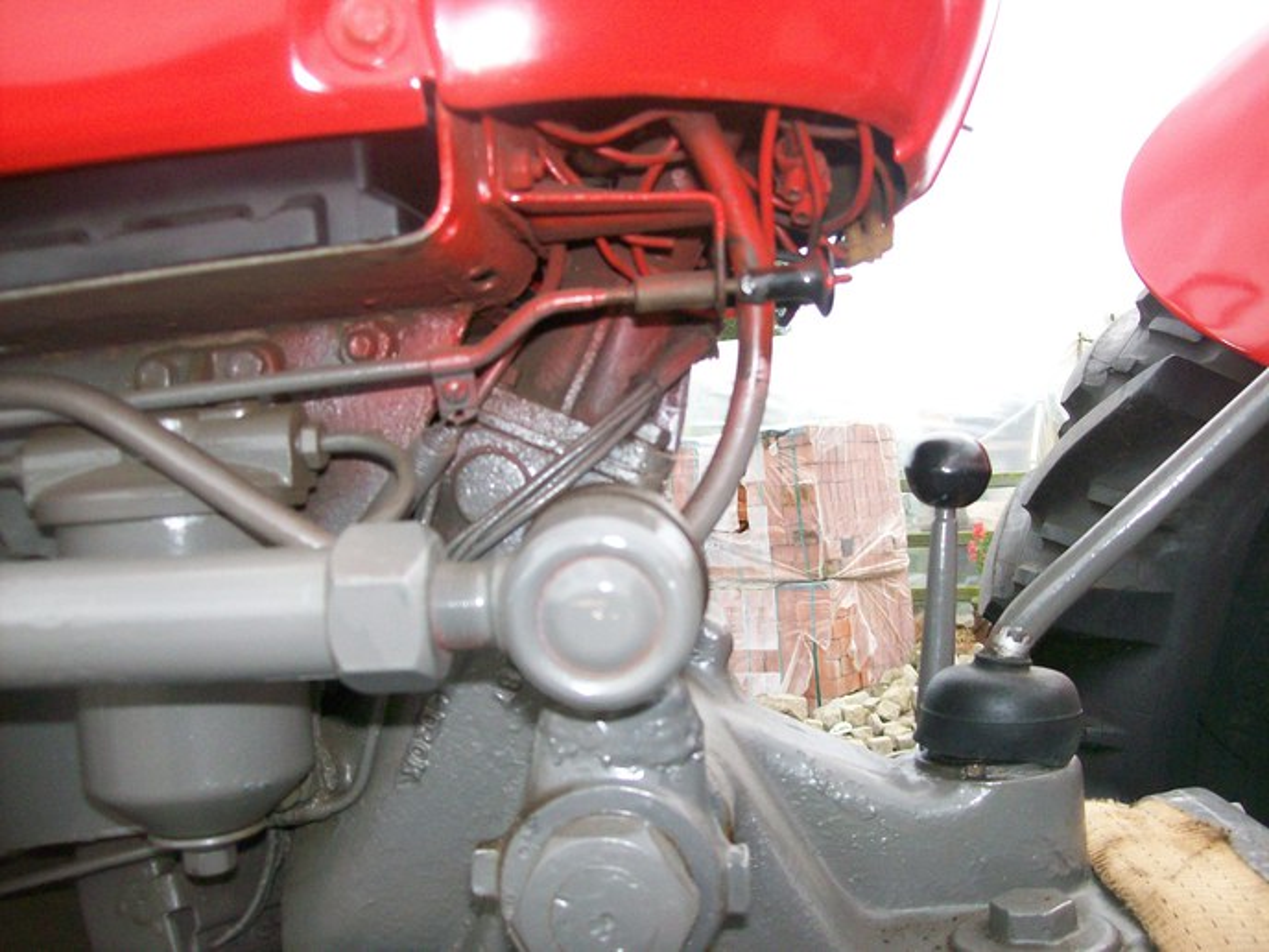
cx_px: 634
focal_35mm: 36
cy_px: 476
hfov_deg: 51.4
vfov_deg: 39.7
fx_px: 1320
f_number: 2.7
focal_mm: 6
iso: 140
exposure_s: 1/64
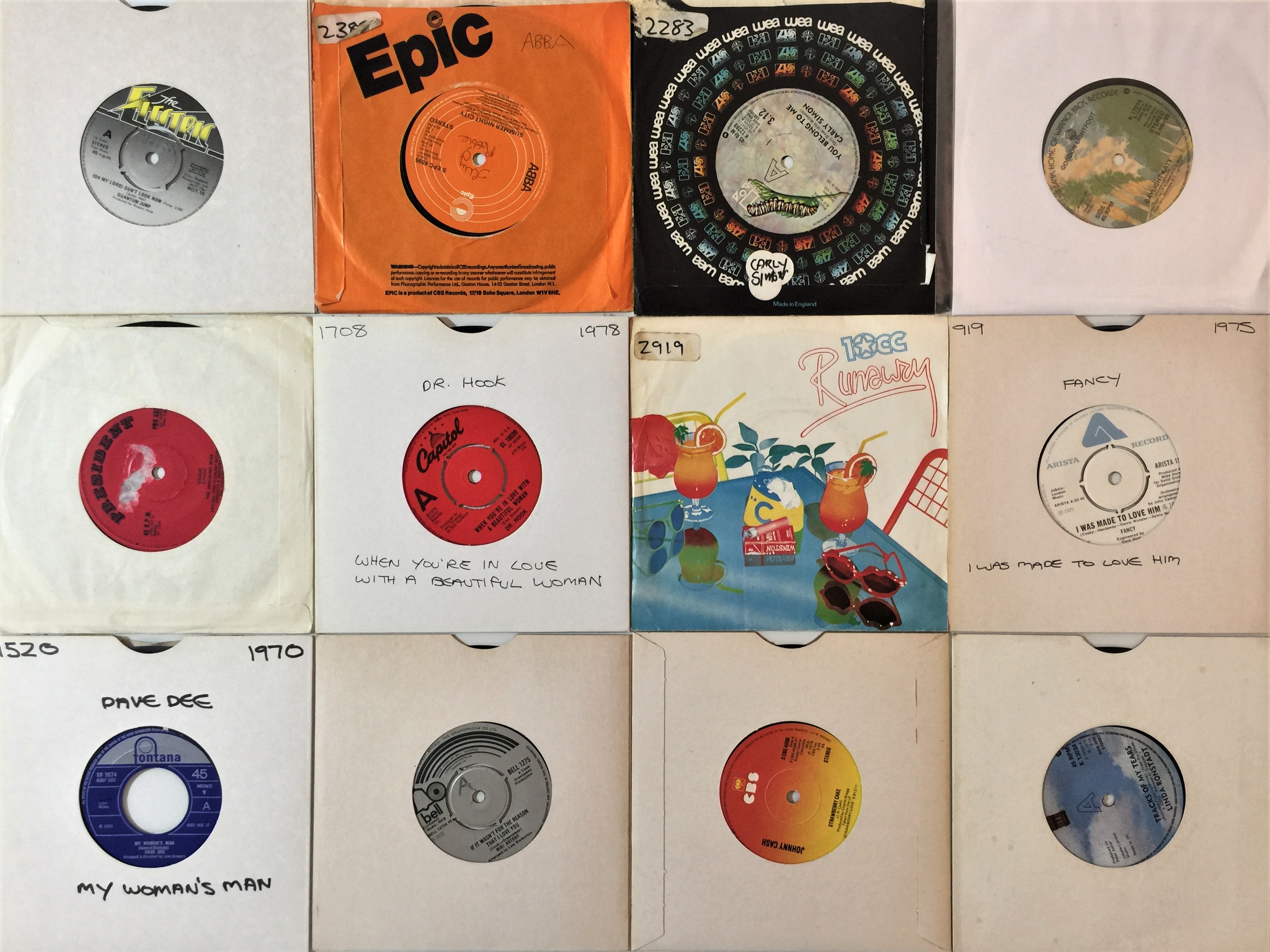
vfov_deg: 48.2
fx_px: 1064
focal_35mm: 29
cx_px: 635
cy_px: 476
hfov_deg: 61.7
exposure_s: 1/17
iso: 40
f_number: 2.2
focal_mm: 4.15
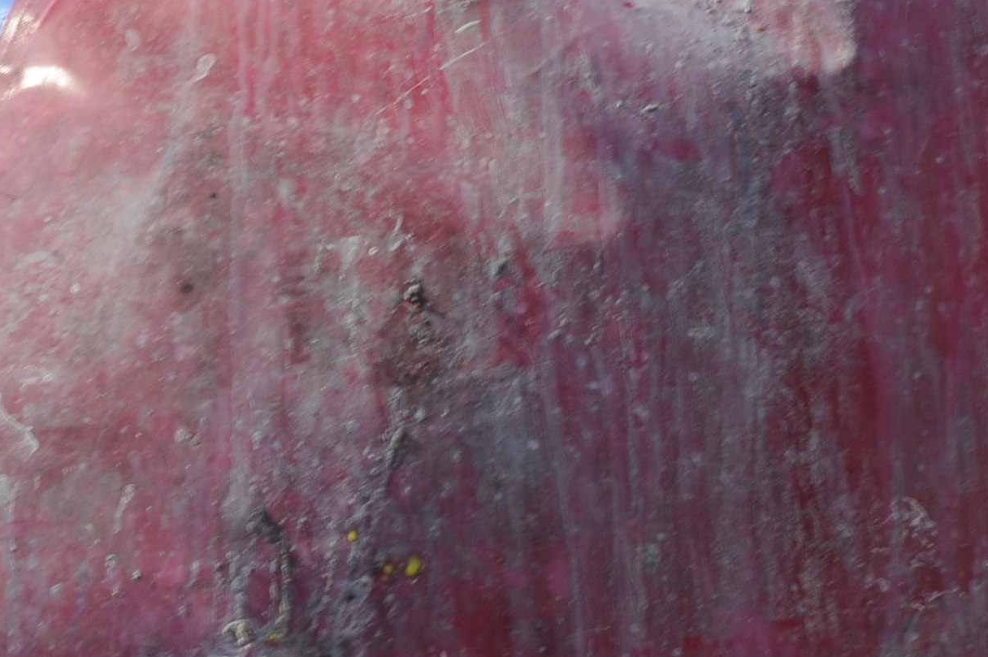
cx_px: 288
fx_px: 16318
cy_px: -235
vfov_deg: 2.3
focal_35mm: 595
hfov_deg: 3.5
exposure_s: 1/100
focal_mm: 170
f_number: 18
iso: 200
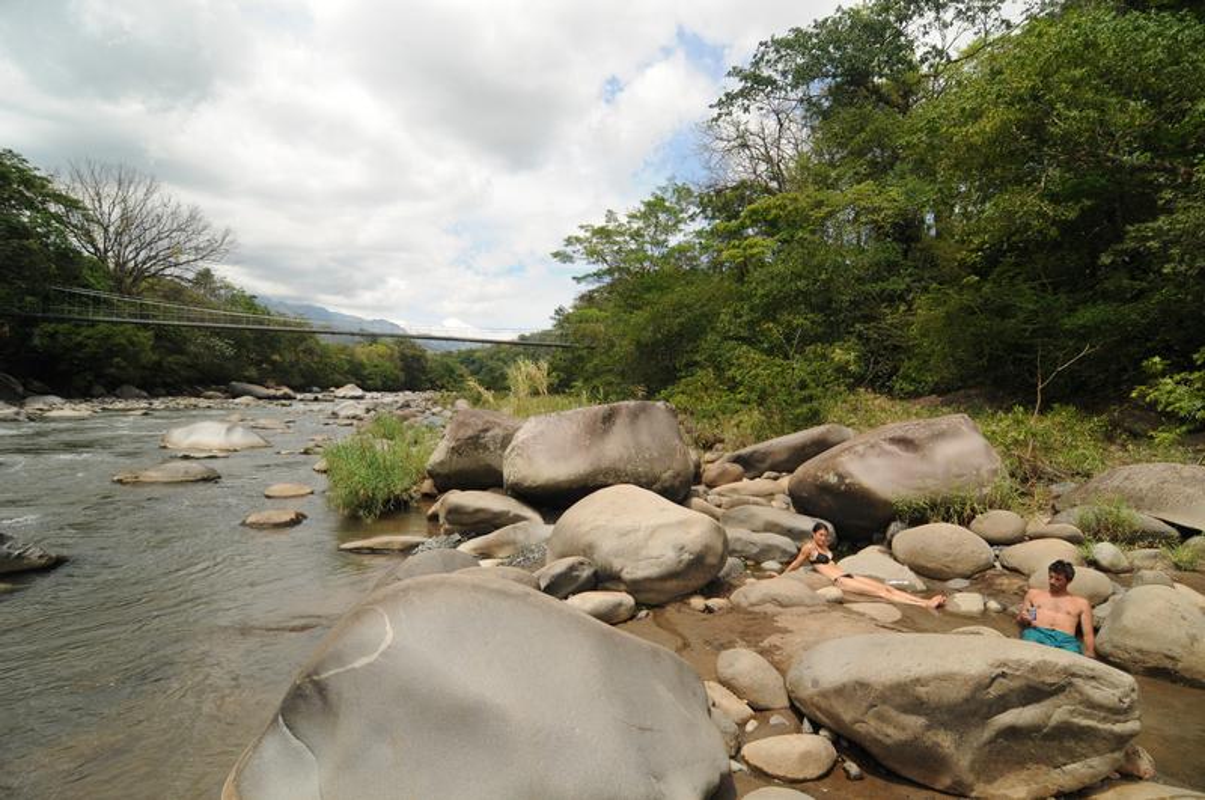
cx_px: 602
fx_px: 552
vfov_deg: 71.9
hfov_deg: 95.1
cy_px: 400
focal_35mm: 16
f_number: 4
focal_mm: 11
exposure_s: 1/3200
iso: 400
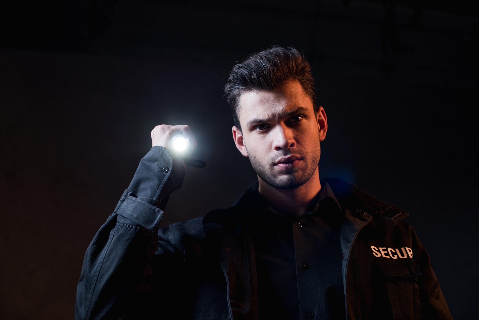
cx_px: 240
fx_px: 666
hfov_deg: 39.6
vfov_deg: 27.0
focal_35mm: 50
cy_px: 160
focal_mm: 50
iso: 160
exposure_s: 1/200
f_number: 4
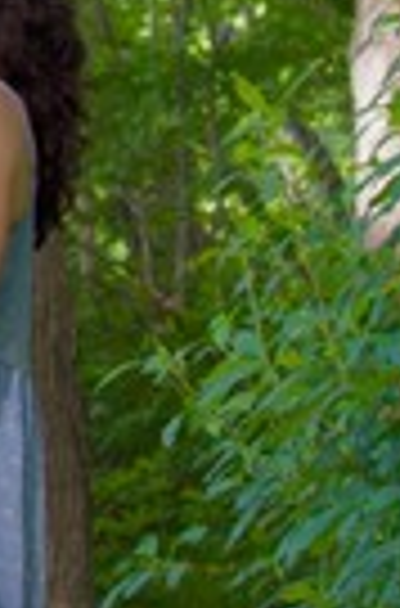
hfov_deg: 4.8
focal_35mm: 282
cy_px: -27
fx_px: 4731
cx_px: -337
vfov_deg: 7.3
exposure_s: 1/125
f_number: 4.5
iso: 200
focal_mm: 35
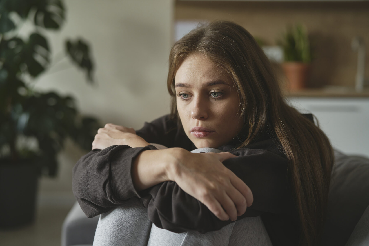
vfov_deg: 27.0
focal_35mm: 50
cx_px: 184
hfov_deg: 39.6
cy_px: 123
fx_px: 512
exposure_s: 1/250
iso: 320
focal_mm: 50
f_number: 2
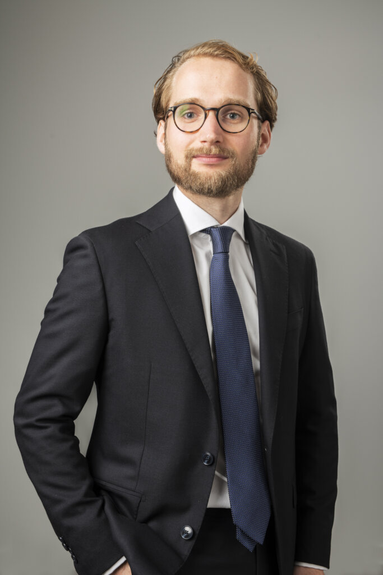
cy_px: 288
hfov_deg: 27.0
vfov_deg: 39.6
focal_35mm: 50
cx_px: 192
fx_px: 798
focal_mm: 50
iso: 100
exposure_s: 1/160
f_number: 9
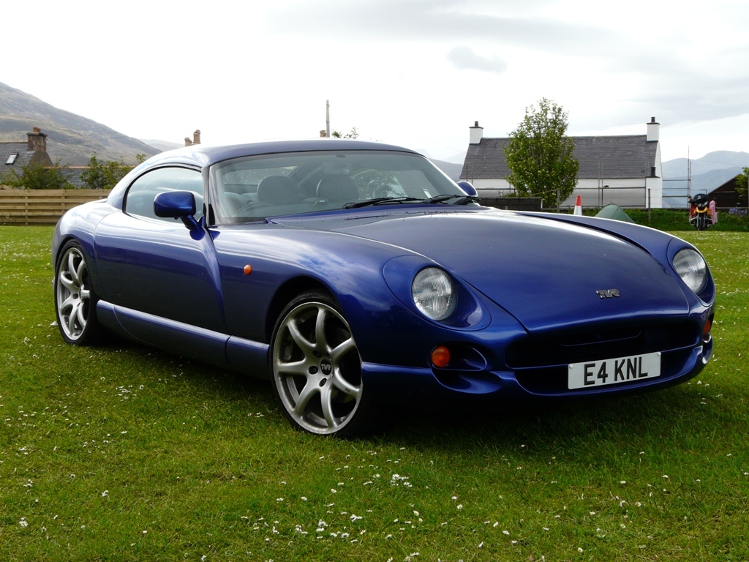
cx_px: 374
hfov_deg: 32.7
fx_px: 1277
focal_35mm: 59
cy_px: 281
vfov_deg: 24.8
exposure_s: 1/250
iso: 100
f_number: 5
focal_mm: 9.8
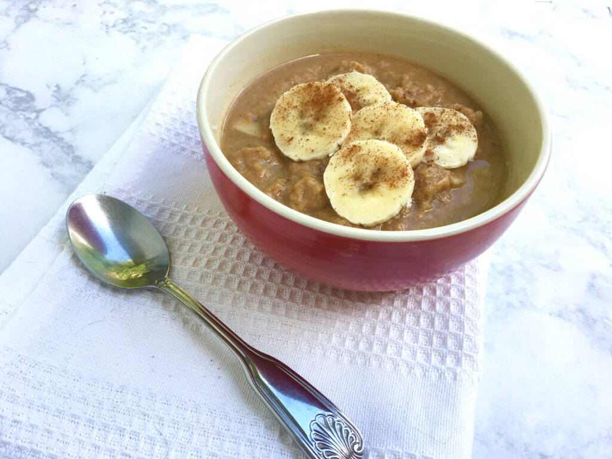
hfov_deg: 61.7
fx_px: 513
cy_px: 230
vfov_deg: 48.2
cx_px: 306
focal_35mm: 29
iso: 25
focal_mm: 4.15
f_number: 2.2
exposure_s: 1/190
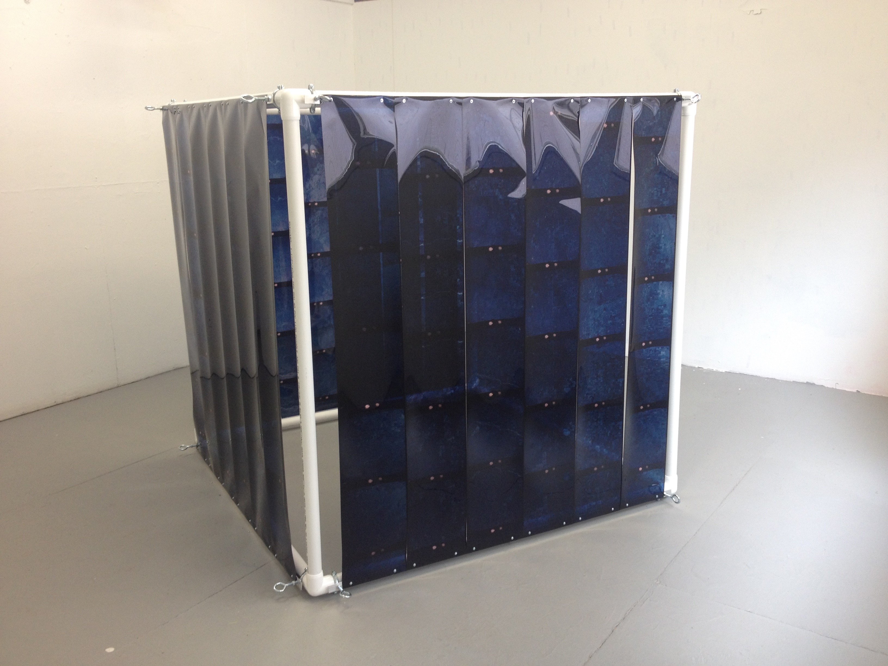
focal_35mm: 35
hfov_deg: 52.6
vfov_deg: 40.7
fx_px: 898
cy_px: 333
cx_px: 444
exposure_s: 1/20
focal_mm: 4.28
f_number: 2.4
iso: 64
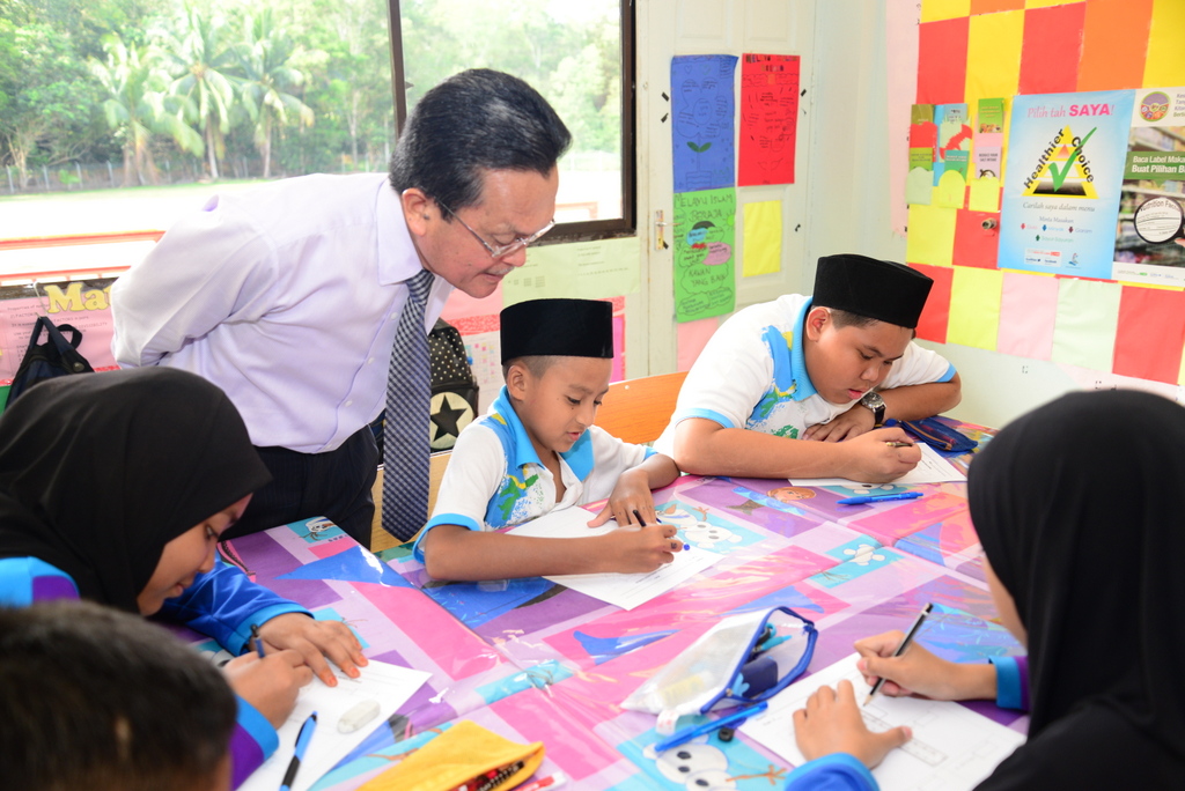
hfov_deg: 60.3
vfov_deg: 42.4
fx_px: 1021
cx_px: 592
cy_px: 396
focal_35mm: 31
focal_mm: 31
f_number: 4
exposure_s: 1/200
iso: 800
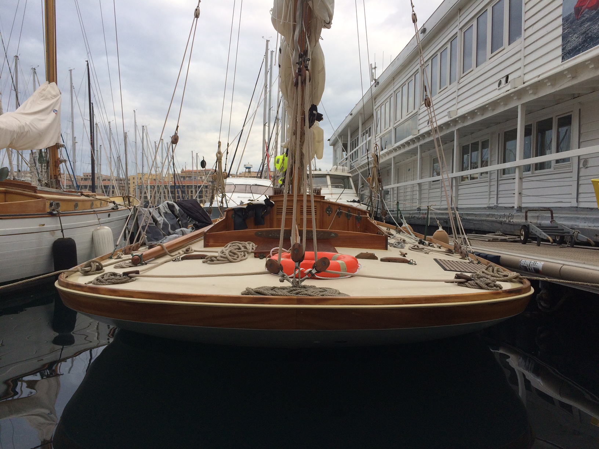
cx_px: 300
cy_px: 224
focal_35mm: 29
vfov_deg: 48.2
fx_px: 502
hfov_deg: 61.7
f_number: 2.2
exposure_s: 1/838
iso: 32
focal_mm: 4.15
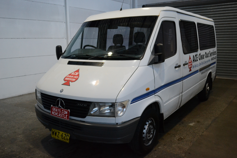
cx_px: 118
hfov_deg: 57.2
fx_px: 217
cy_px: 79
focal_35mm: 33
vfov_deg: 40.0
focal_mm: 22
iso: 1600
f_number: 3.8
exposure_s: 1/640
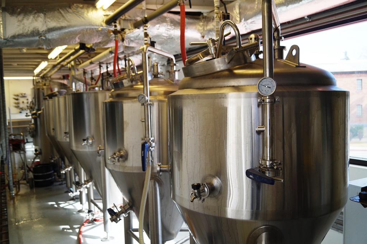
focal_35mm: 33
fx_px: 336
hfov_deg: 57.2
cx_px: 184
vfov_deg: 39.9
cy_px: 122
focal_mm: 22
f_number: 4
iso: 250
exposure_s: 1/160
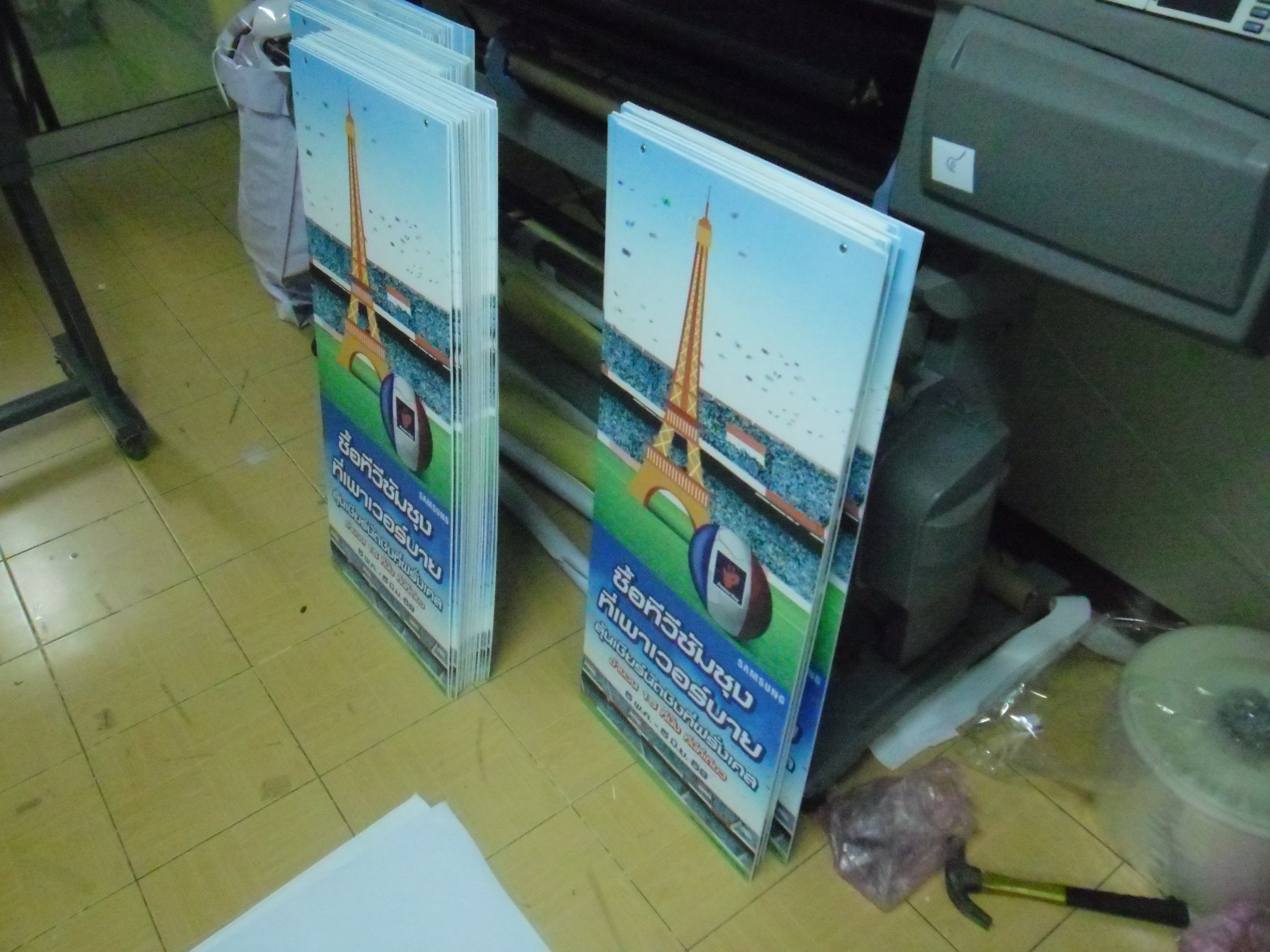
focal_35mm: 27
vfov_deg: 51.4
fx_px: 991
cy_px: 476
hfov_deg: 65.3
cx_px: 635
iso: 800
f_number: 3.5
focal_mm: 4.9
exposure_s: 1/21
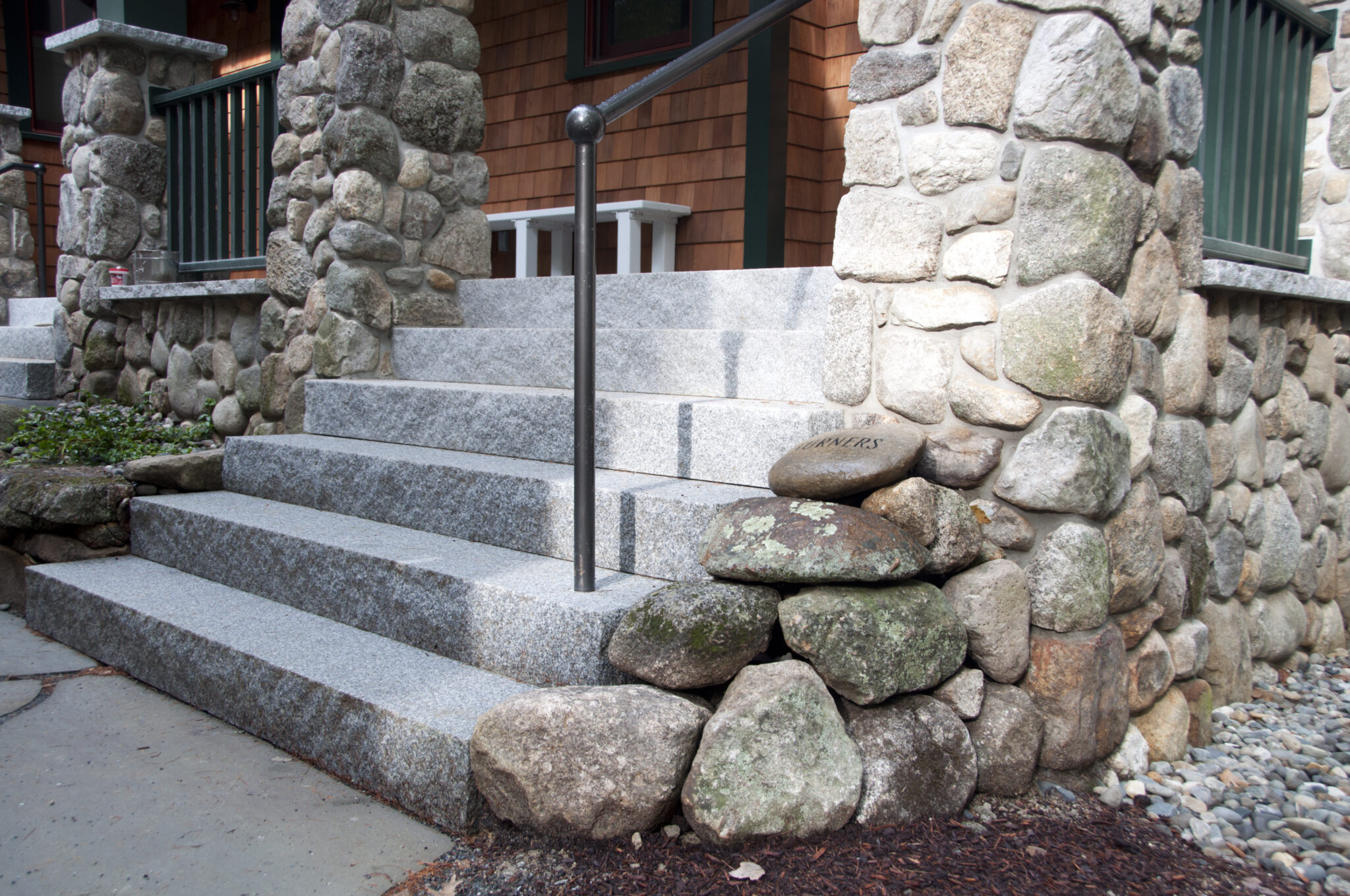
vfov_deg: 39.9
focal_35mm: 33
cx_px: 675
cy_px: 448
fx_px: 1236
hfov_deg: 57.3
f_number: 5.6
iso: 200
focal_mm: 22
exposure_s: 1/45
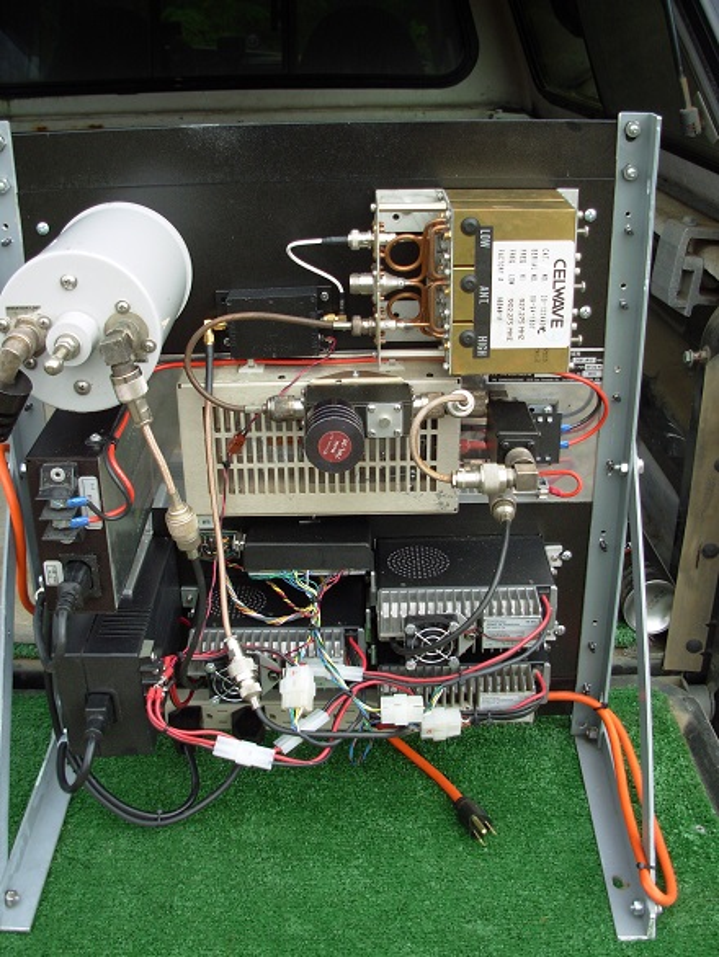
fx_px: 1052
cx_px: 360
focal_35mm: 38
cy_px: 478
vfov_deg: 49.0
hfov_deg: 37.7
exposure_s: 1/313
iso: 50
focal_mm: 6.3
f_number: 2.9
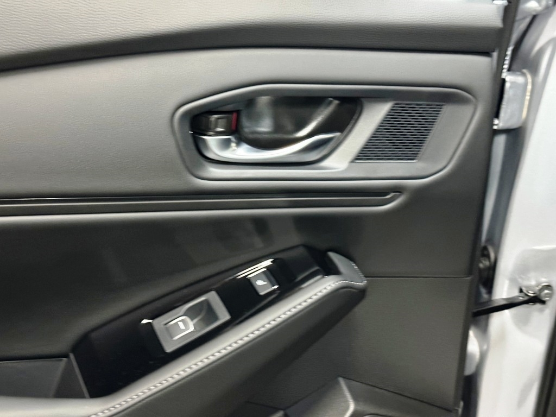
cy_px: 208
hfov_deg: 39.7
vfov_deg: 30.3
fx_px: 771
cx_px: 278
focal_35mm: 48
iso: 640
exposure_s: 1/24
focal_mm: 6.86
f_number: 1.78
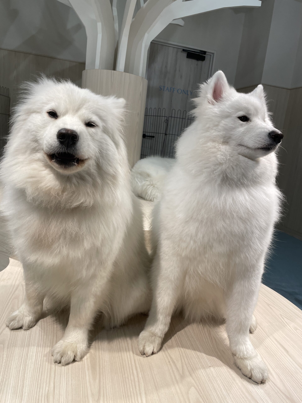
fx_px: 302
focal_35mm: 26
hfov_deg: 53.1
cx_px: 151
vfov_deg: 67.3
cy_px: 202
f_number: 1.6
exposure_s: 1/121
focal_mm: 4.2
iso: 80
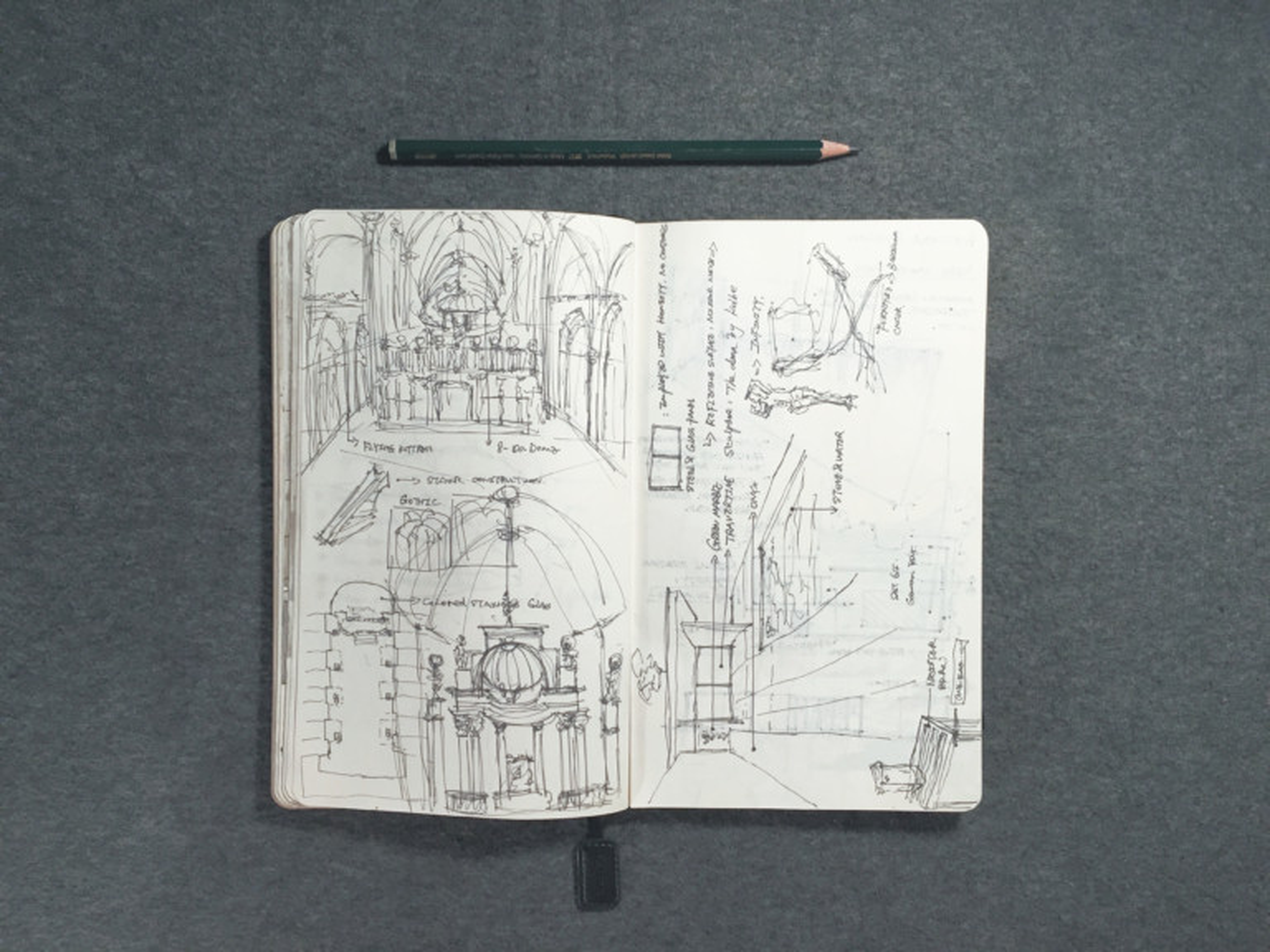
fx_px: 1064
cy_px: 476
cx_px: 635
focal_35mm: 29
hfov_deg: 61.7
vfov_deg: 48.2
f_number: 2.2
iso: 50
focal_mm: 4.15
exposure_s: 1/33
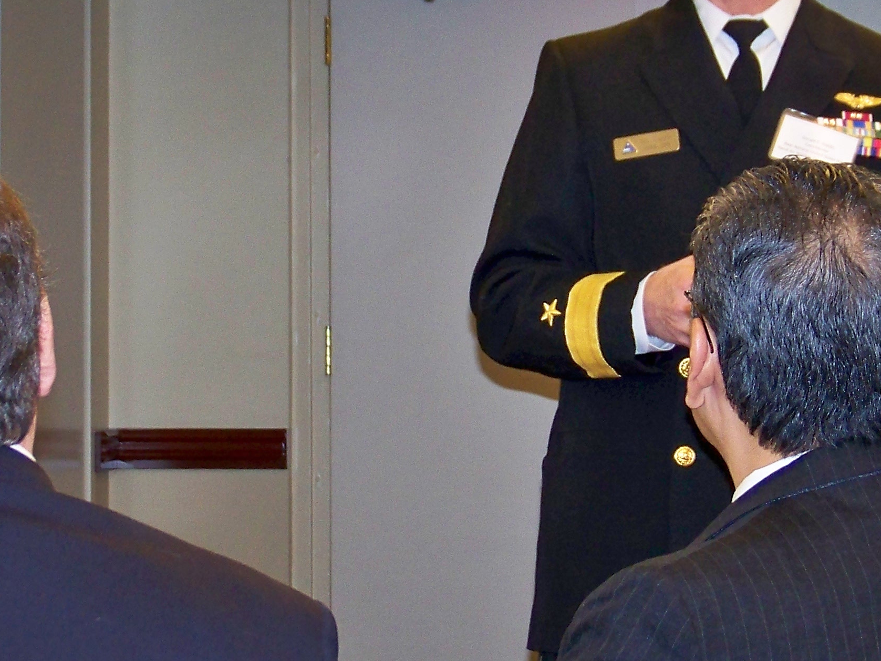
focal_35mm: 161
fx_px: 4098
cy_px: 363
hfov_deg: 12.3
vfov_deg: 9.2
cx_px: 390
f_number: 3.2
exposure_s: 1/30
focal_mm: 14.6
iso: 200
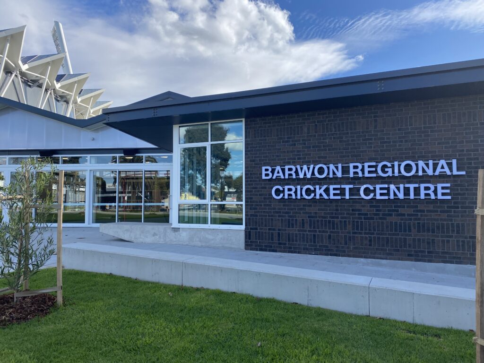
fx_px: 364
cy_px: 182
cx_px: 242
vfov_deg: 53.1
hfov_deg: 67.3
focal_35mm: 26
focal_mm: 4.25
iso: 32
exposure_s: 1/1608
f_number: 1.8
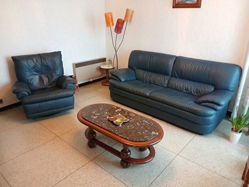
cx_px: 124
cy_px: 94
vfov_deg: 53.1
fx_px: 187
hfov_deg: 67.3
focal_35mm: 26
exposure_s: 1/16.7
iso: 800
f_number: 1.8
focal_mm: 3.98
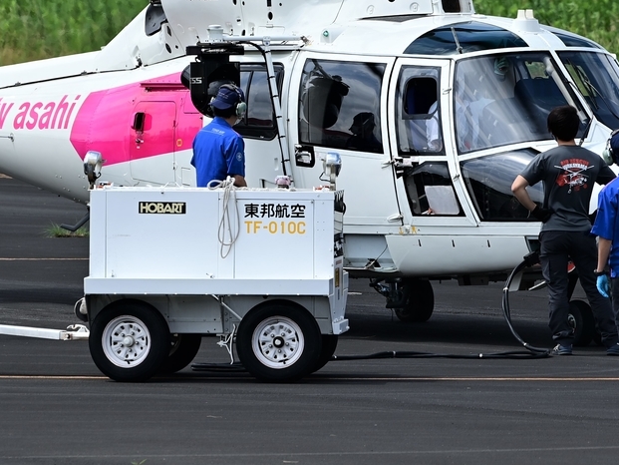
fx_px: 11304
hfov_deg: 3.1
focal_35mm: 632
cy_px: 112
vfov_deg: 2.4
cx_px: 140
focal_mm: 340
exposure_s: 1/320
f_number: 7.1
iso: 100
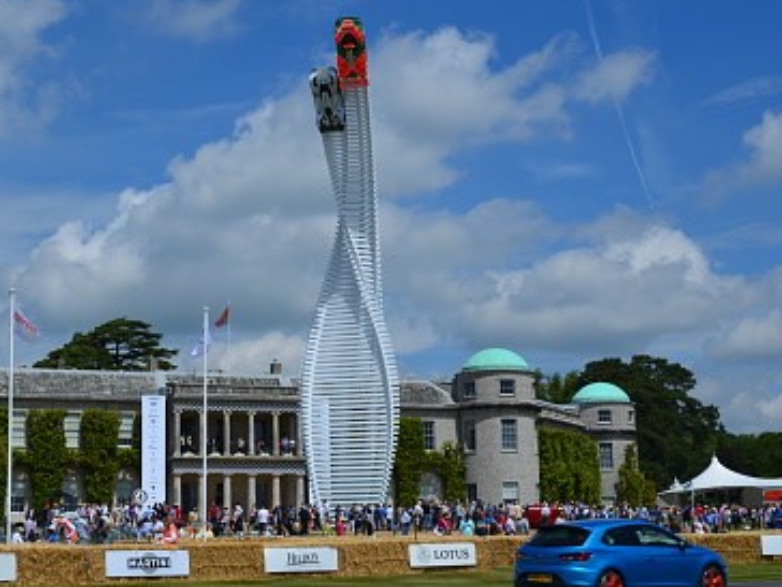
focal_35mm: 71
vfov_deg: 20.8
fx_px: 1597
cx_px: 283
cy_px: 320
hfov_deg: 27.4
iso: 200
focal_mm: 35
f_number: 11
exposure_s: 1/500
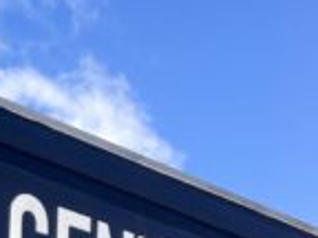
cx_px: -322
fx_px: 1112
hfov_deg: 13.8
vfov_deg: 12.0
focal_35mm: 121
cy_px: 284
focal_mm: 4.15
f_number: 2.2
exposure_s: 1/565
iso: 25
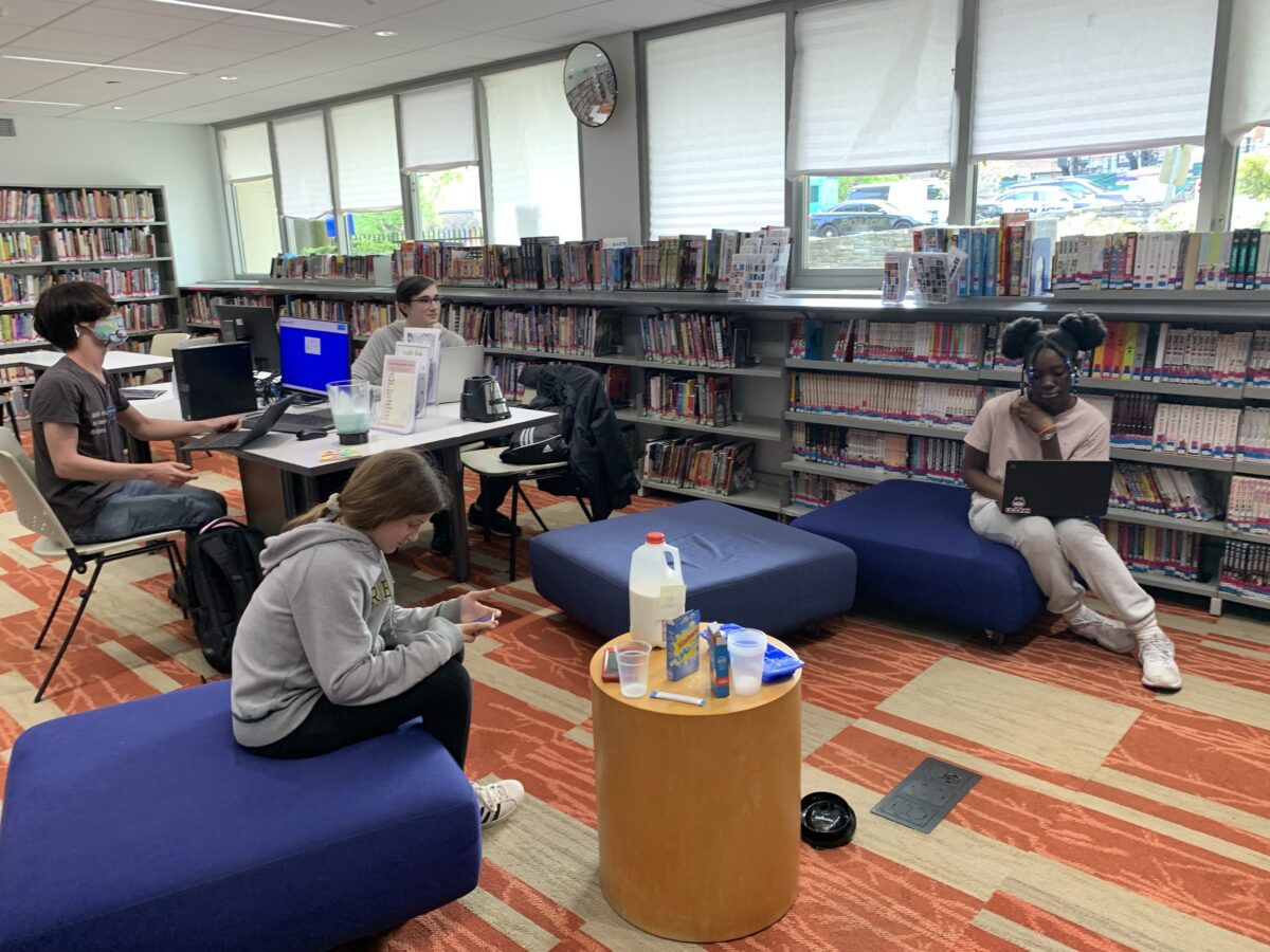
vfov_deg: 53.1
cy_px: 476
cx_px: 635
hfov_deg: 67.3
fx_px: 954
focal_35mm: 26
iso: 125
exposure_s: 1/60
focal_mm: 4.25
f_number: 1.8
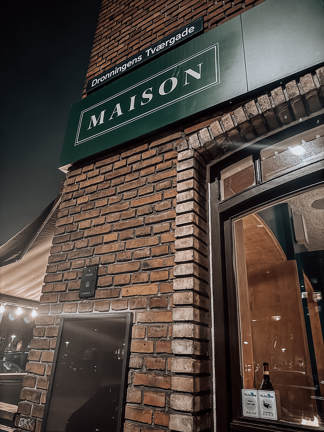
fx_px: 300
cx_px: 162
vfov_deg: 71.6
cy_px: 216
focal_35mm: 24
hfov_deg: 56.8
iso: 1250
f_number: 1.8
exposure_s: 1/17
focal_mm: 6.86
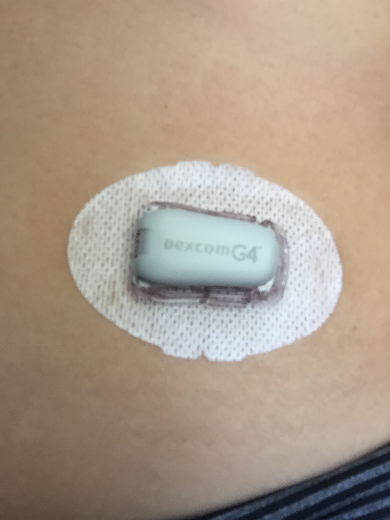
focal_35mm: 31
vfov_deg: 58.4
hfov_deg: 45.4
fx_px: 466
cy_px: 260
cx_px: 195
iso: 80
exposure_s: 1/30
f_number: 2.2
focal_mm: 2.65
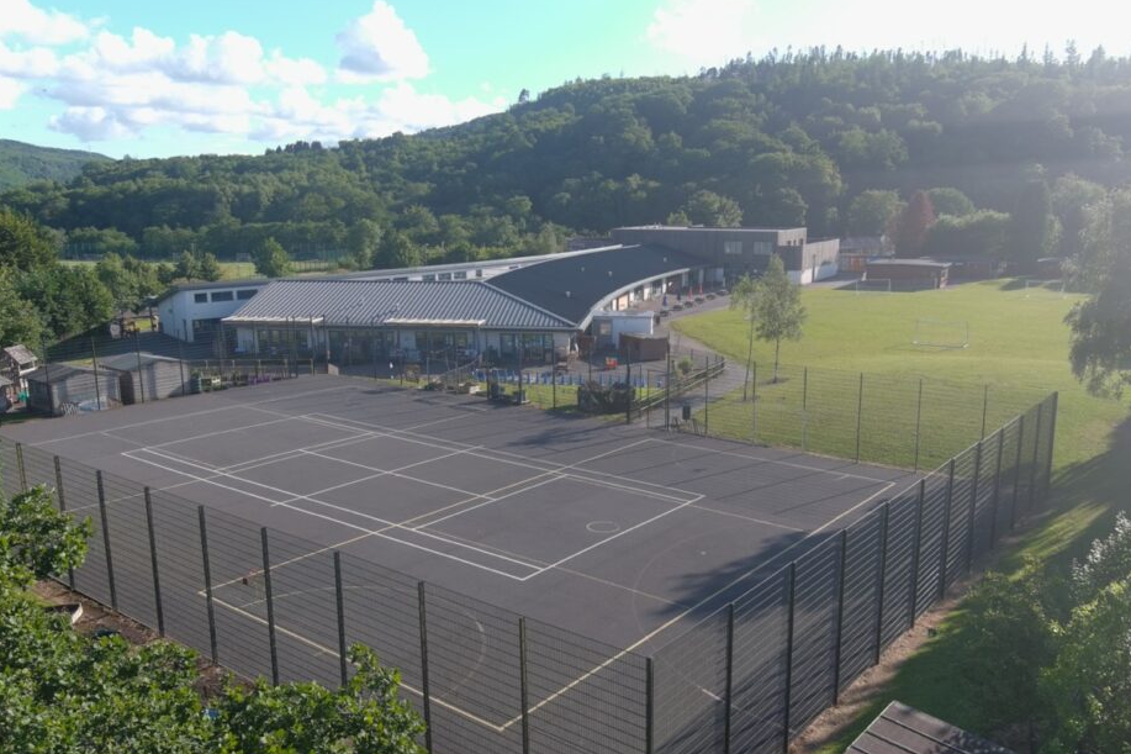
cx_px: 557
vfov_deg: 42.3
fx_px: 974
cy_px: 378
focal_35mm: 31
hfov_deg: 60.3
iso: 100
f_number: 2.8
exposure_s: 1/640
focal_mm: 10.57
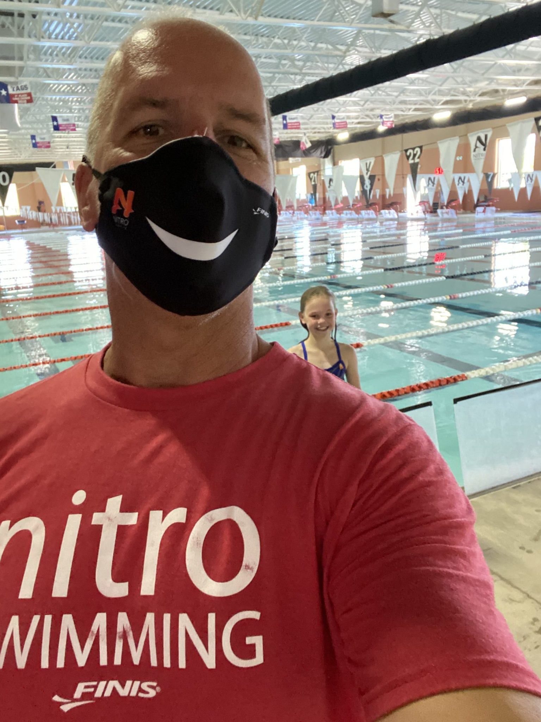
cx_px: 270
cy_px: 361
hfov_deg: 46.8
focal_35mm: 30
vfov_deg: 60.0
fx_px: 625
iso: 640
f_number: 2.2
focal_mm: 2.71
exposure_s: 1/30
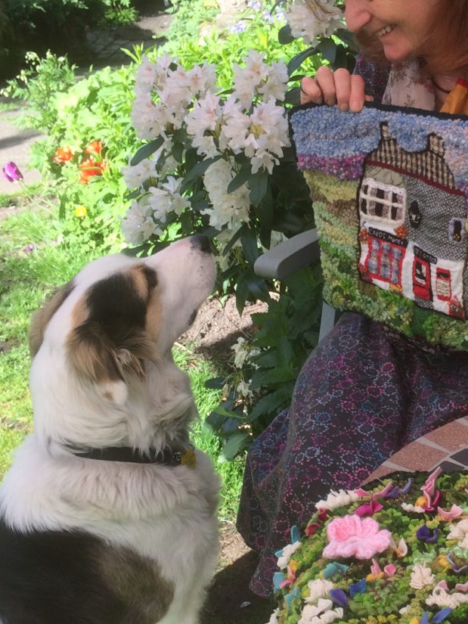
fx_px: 1081
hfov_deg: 23.9
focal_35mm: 60
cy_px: 302
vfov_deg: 32.2
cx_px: 395
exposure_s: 1/387
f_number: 2.2
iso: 32
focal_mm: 4.15
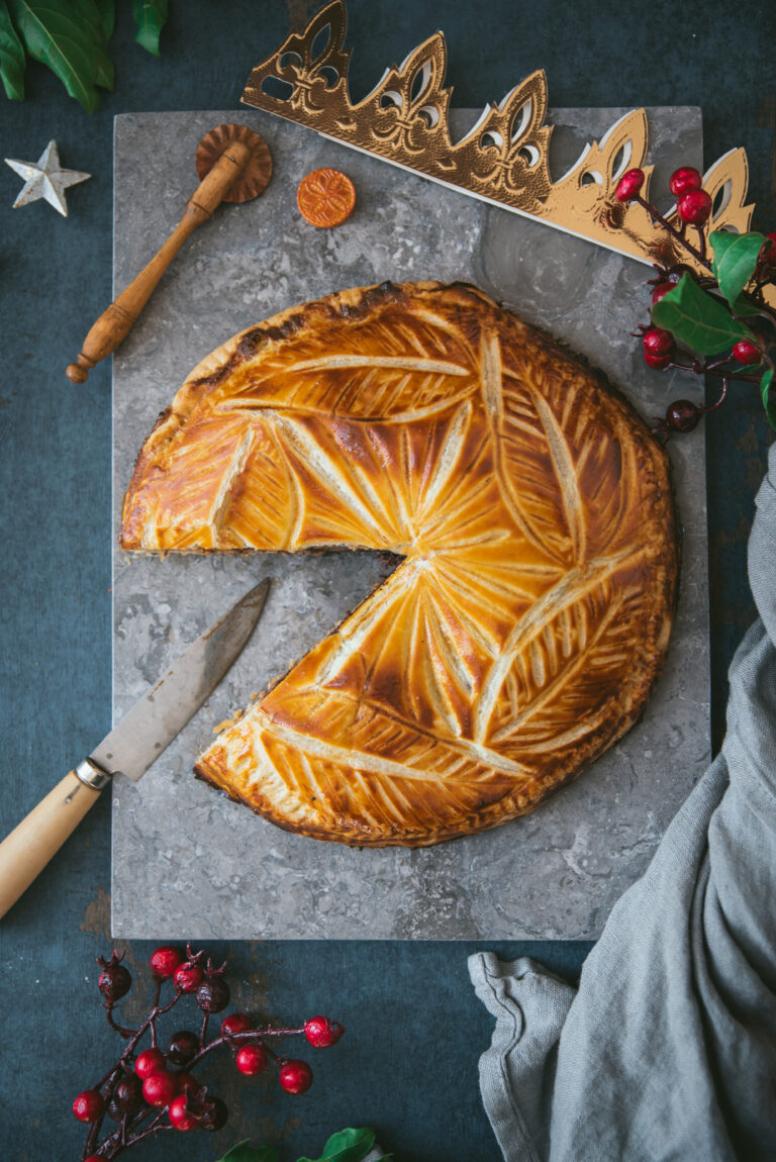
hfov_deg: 31.9
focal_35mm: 42
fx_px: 1356
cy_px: 581
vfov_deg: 46.4
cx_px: 388
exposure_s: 1/80
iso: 125
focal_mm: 42
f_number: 2.8
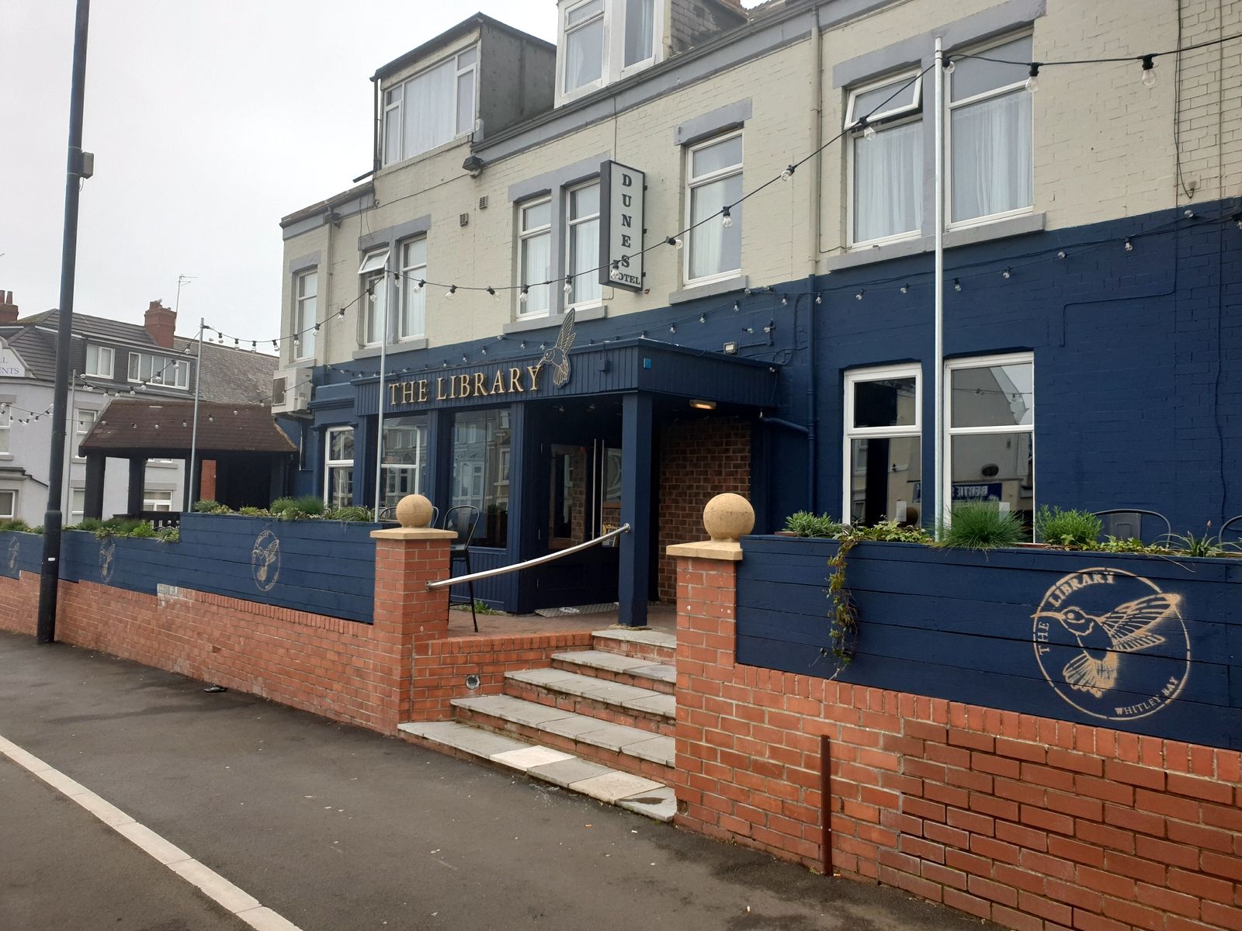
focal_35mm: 26
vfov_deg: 53.1
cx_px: 621
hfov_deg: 67.3
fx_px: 933
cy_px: 466
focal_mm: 4.3
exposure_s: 1/701
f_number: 2.4
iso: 50
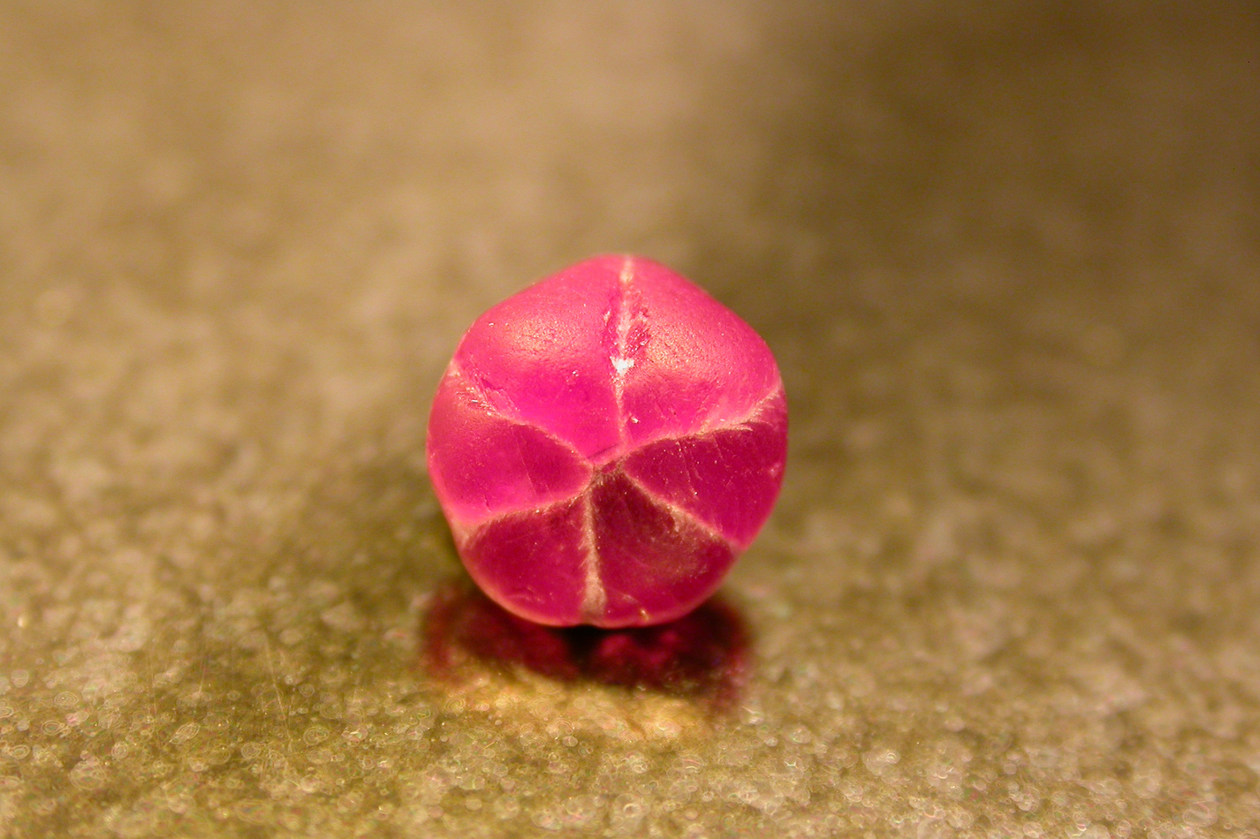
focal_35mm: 104
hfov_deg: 19.6
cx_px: 629
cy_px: 472
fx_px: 3639
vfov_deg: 13.2
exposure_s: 1/18.4
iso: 100
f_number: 3.9
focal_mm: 20.6
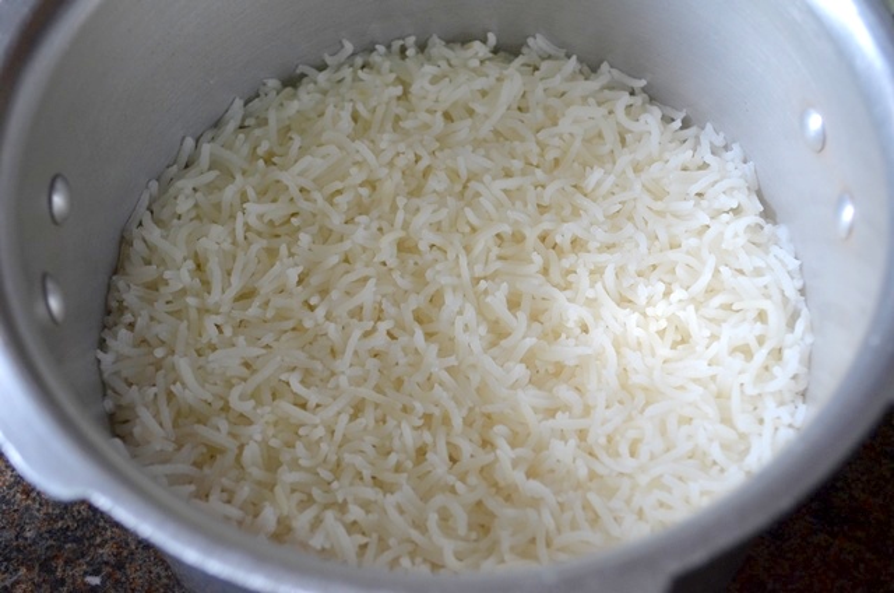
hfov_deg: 37.9
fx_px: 1301
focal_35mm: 52
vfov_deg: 25.6
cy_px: 296
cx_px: 447
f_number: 5
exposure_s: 1/60
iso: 560
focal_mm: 35
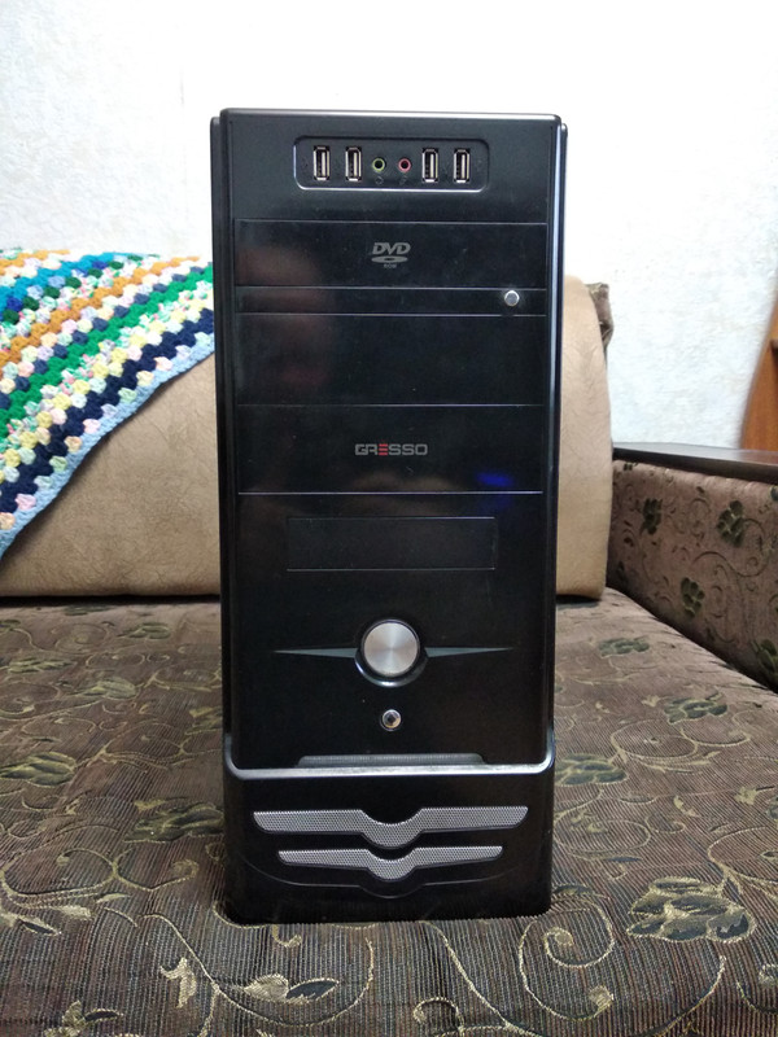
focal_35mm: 26
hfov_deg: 53.1
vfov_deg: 67.3
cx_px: 389
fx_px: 779
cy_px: 518
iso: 1250
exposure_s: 1/25
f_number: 2.2
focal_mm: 3.81
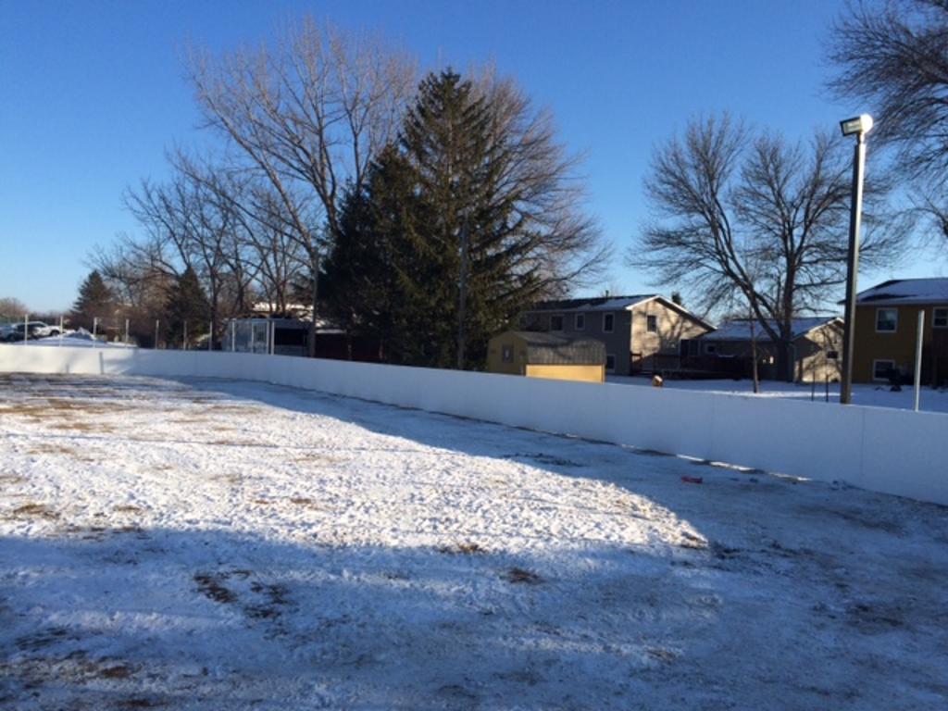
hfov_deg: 61.7
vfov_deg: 48.2
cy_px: 356
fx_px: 794
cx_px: 474
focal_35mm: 29
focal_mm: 4.15
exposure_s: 1/2283
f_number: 2.2
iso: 32
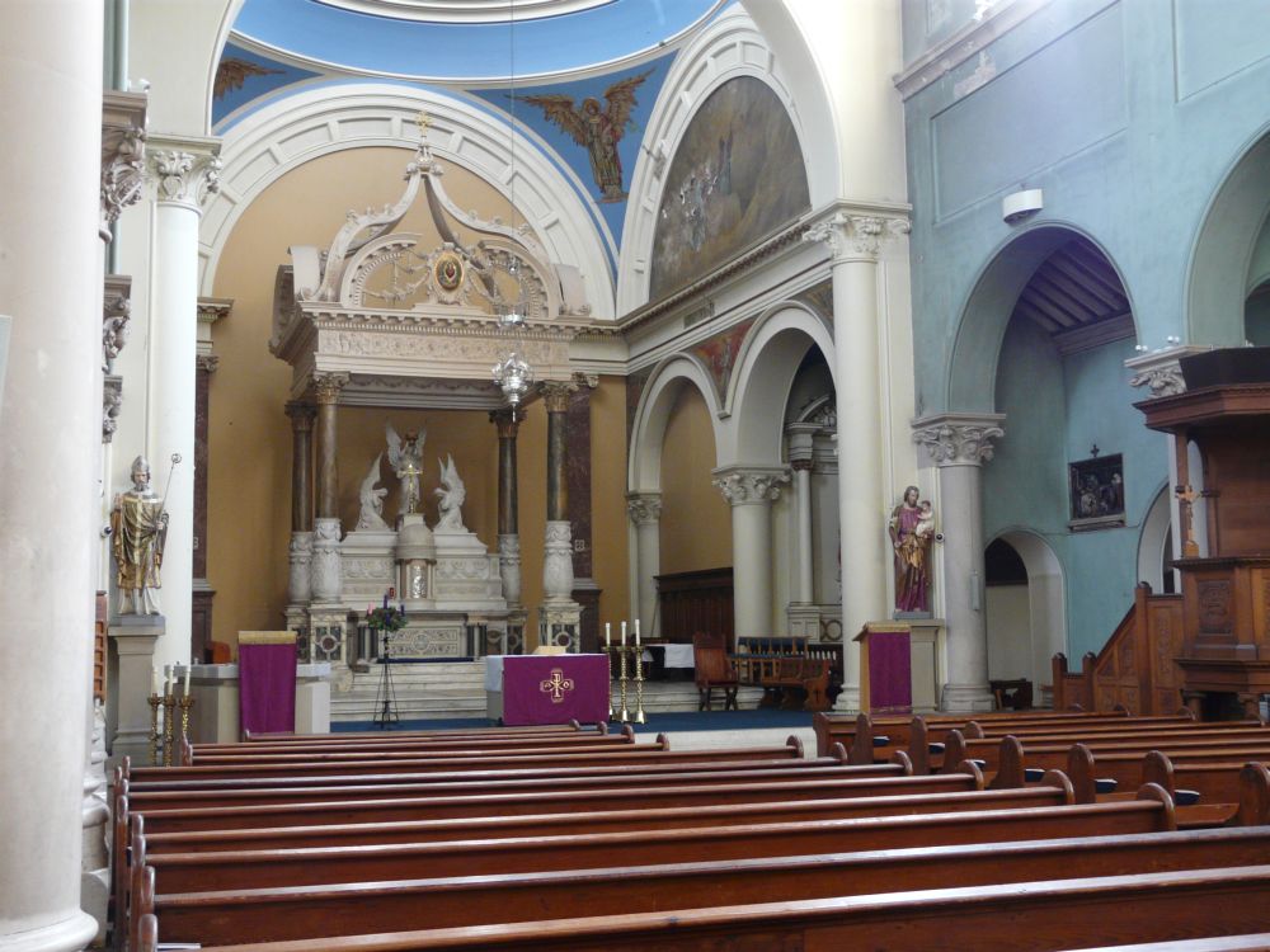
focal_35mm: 40
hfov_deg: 46.8
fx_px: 1468
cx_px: 635
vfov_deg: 36.0
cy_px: 476
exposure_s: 1/5
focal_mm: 6.5
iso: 200
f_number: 3.2
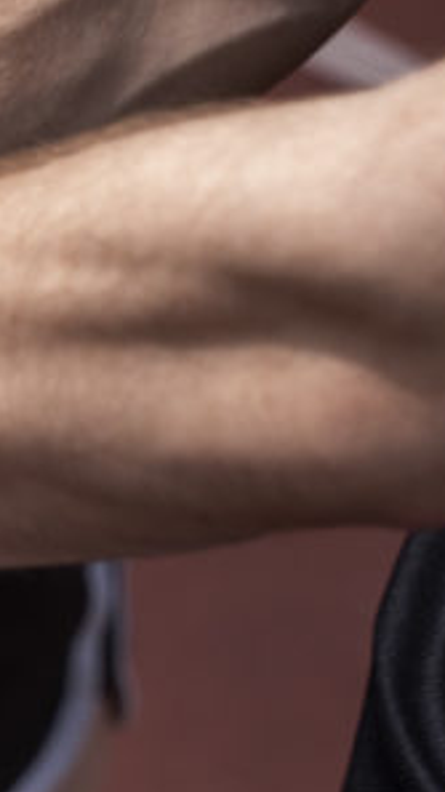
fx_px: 4323
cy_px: 351
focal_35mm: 206
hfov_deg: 5.6
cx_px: -709
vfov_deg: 10.5
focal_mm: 57
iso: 500
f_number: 3.2
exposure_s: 1/5000
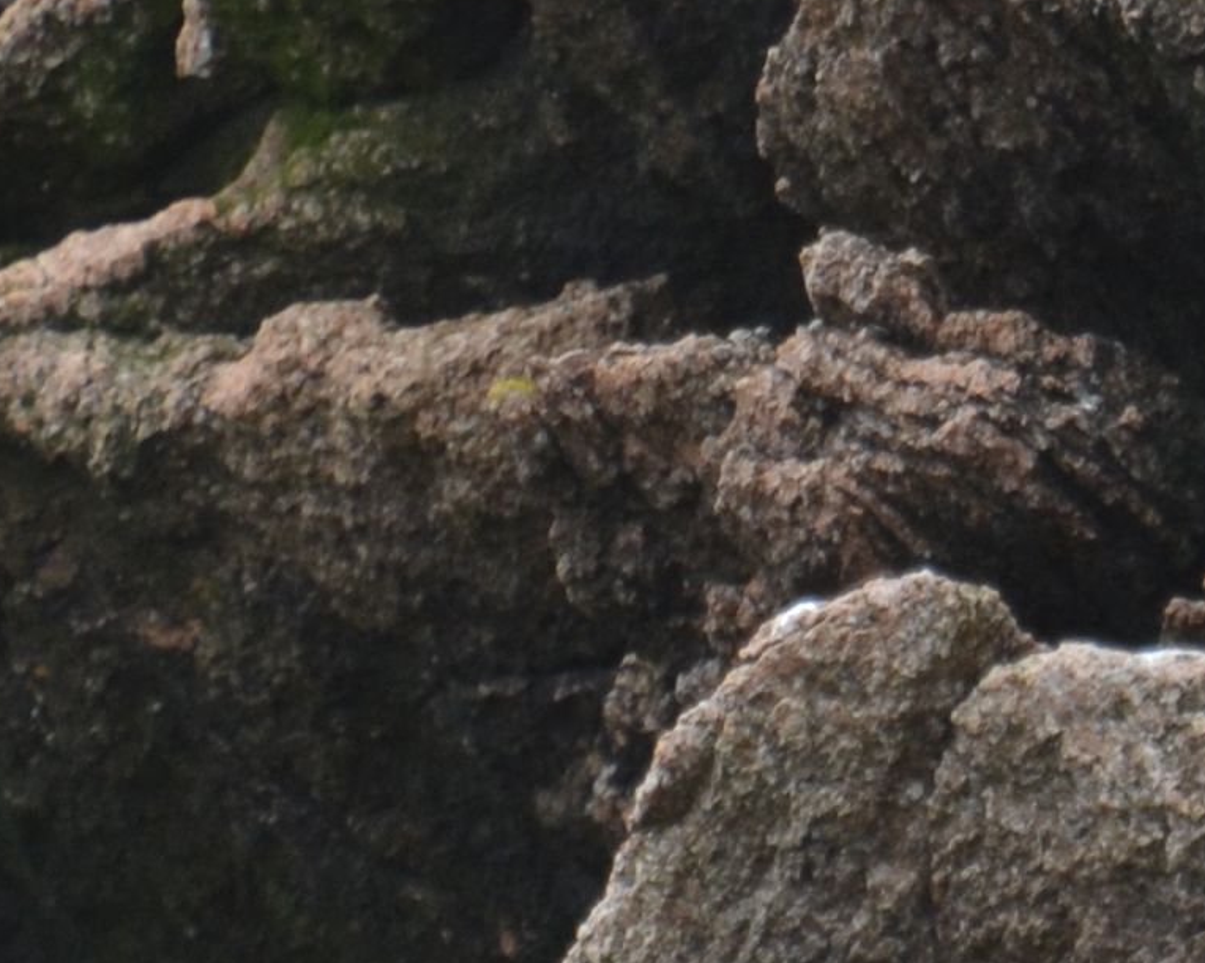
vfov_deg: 0.6
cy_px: -519
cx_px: 320
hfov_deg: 0.8
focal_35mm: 2546
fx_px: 90787
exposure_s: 1/640
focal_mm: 300
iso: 400
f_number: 5.6
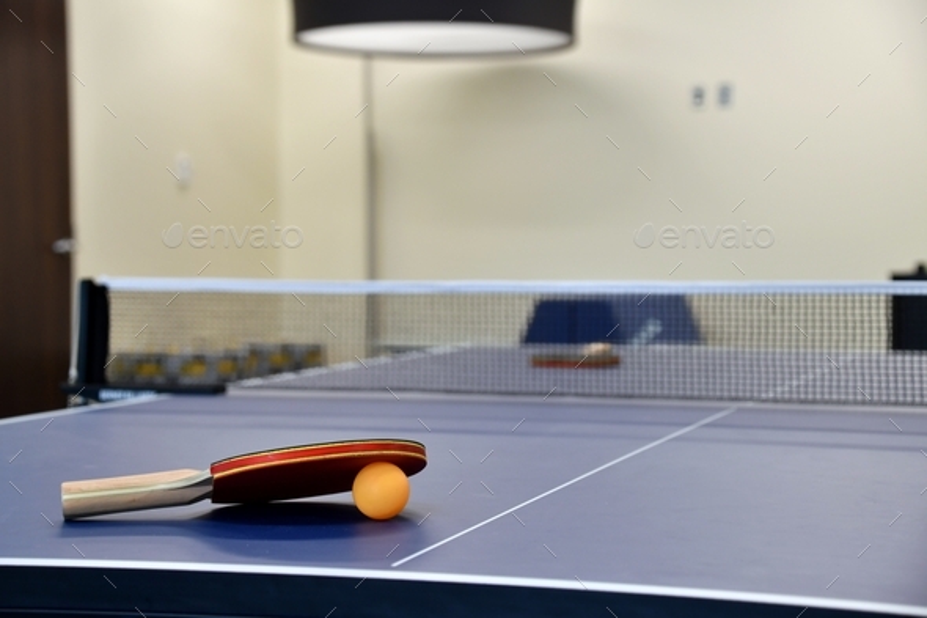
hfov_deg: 27.0
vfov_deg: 18.2
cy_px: 309
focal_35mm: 75
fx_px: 1931
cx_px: 464
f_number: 4.8
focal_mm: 50
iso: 500
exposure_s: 1/40
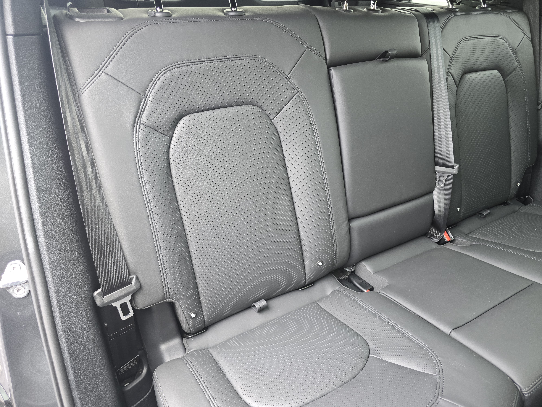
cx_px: 271
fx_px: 360
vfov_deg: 58.9
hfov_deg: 73.9
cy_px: 204
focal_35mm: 23
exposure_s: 1/120
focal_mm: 6.3
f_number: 1.7
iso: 160
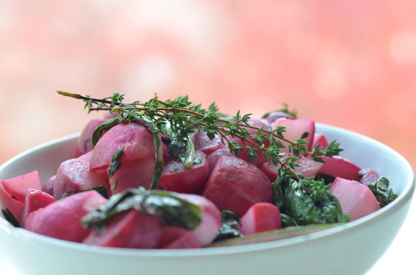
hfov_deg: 27.0
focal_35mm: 75
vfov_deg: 18.1
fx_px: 865
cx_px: 208
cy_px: 138
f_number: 3.5
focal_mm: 50
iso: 800
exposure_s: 1/160
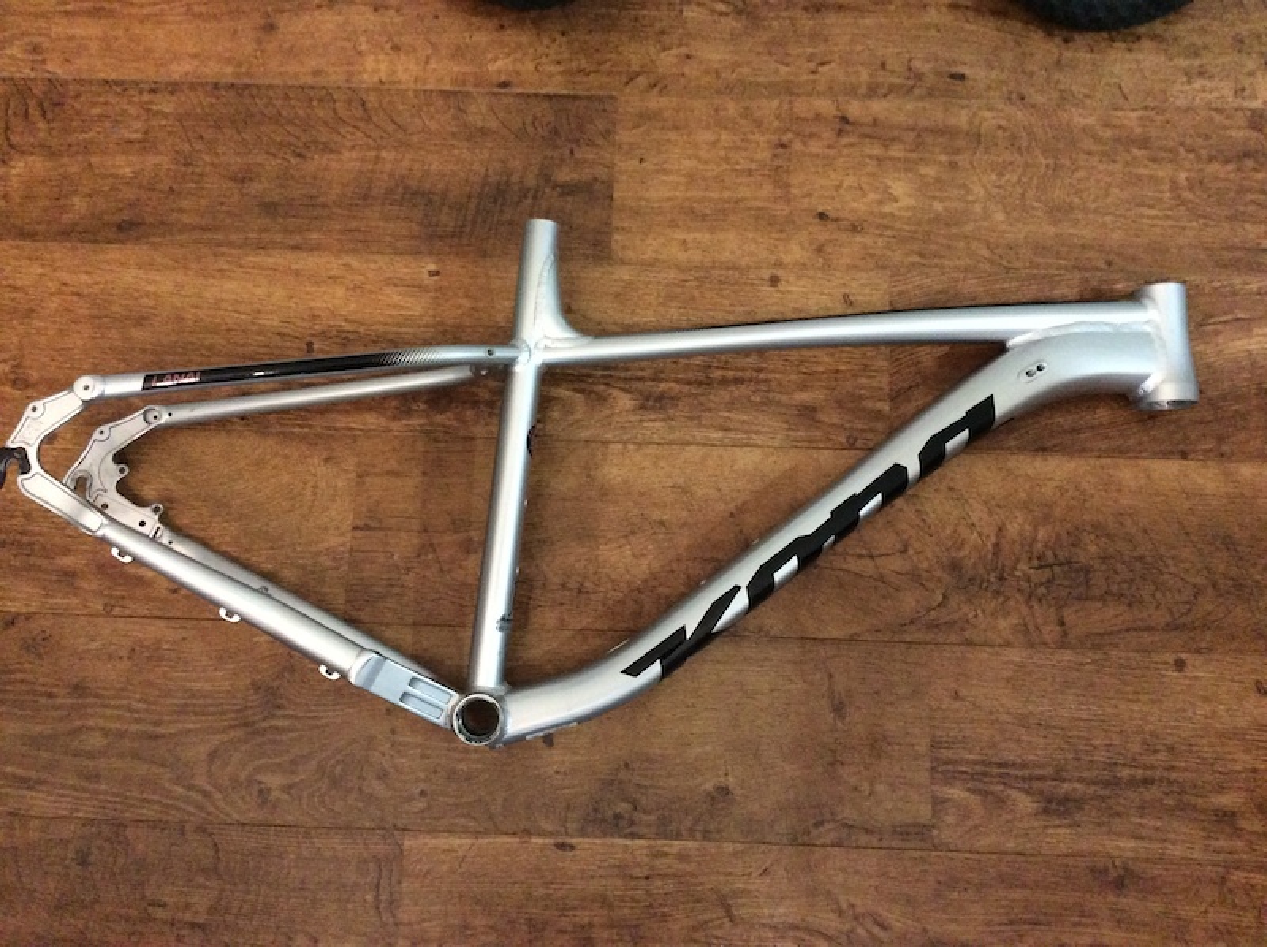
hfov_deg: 56.9
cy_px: 474
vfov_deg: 44.1
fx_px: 1170
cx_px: 634
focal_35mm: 32
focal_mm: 3.3
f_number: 2.4
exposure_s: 1/15
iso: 320
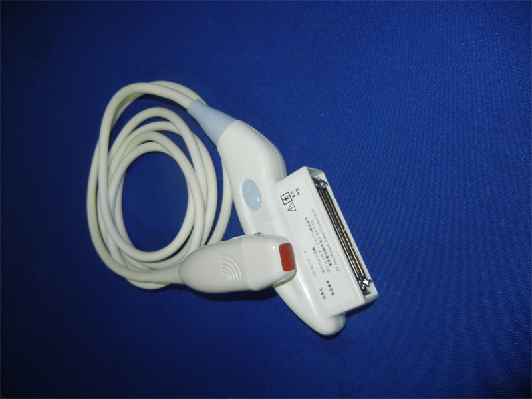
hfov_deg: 60.0
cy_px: 200
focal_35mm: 30
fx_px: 461
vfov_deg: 46.8
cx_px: 266
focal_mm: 5.4
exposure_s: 1/30
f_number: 3.5
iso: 200
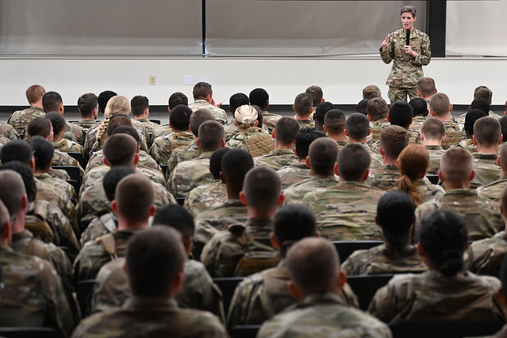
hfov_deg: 20.8
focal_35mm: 98
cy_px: 169
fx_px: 1380
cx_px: 254
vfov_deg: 14.0
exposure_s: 1/100
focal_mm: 98
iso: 5600
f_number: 4.8
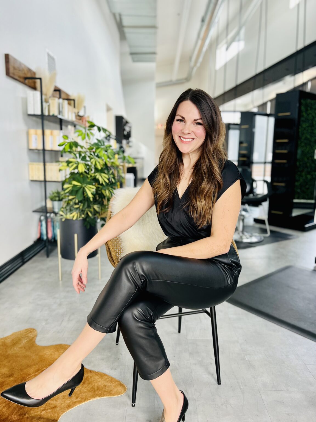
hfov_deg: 53.1
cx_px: 158
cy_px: 211
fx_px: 316
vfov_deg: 67.3
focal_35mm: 26
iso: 64
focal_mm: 5.7
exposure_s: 1/120
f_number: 1.5
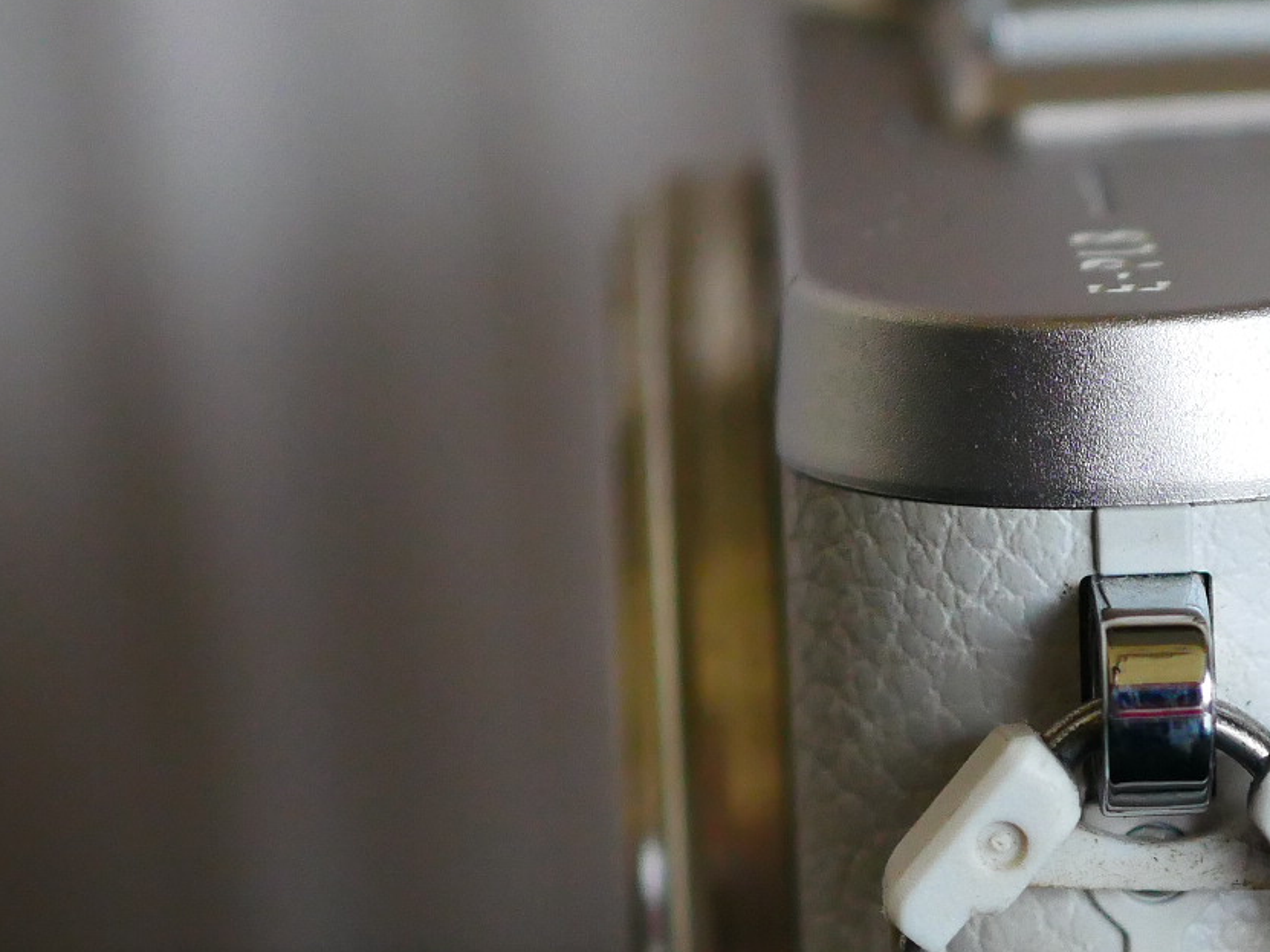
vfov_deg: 8.9
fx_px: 6016
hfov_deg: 12.0
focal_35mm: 164
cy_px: 1120
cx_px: 1160
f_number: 3.5
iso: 1250
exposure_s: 1/60
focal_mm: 30
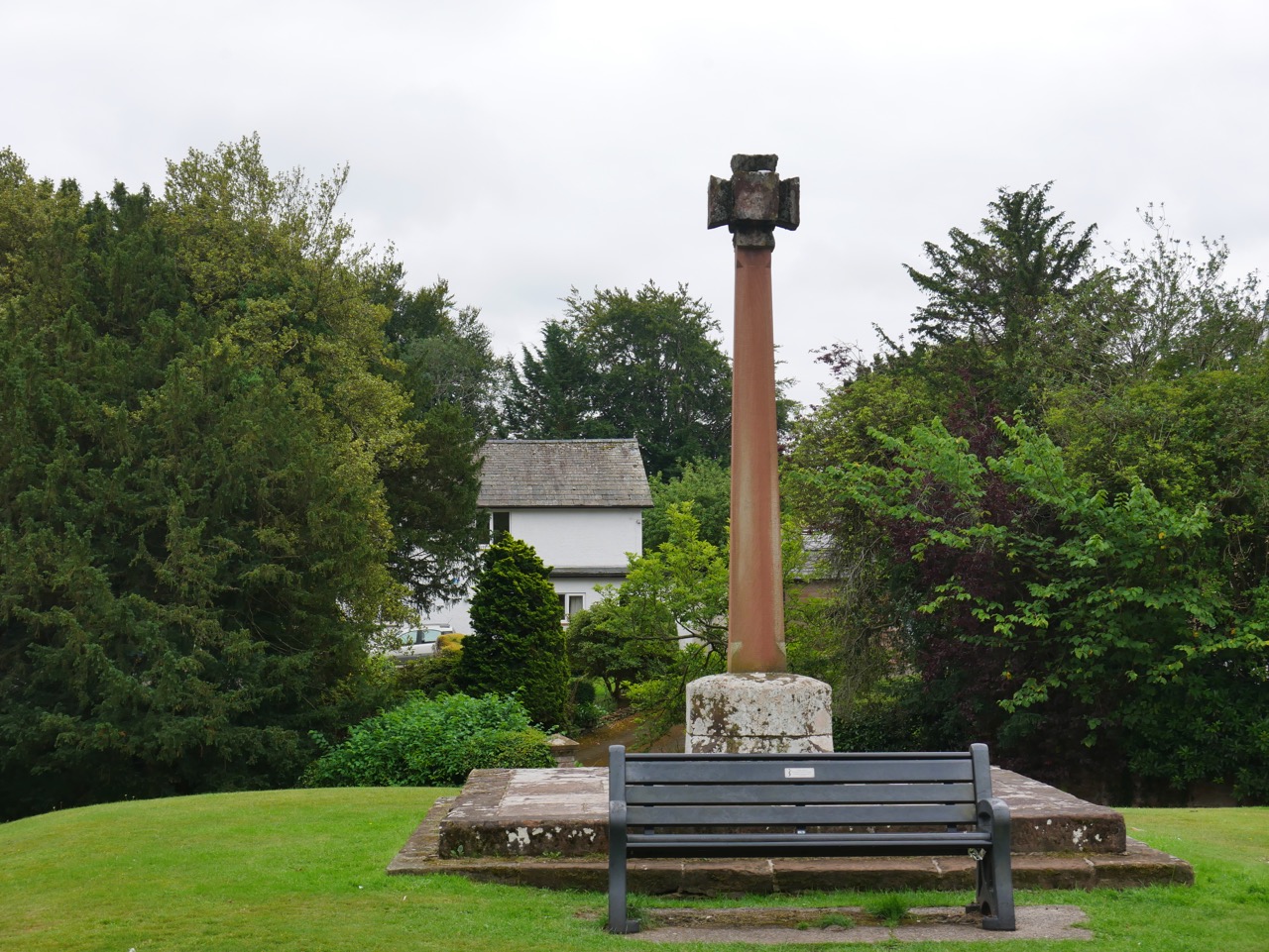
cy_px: 476
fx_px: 2274
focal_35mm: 62
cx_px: 634
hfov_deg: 31.2
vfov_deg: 23.7
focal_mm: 31
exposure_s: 1/250
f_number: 7.1
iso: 200
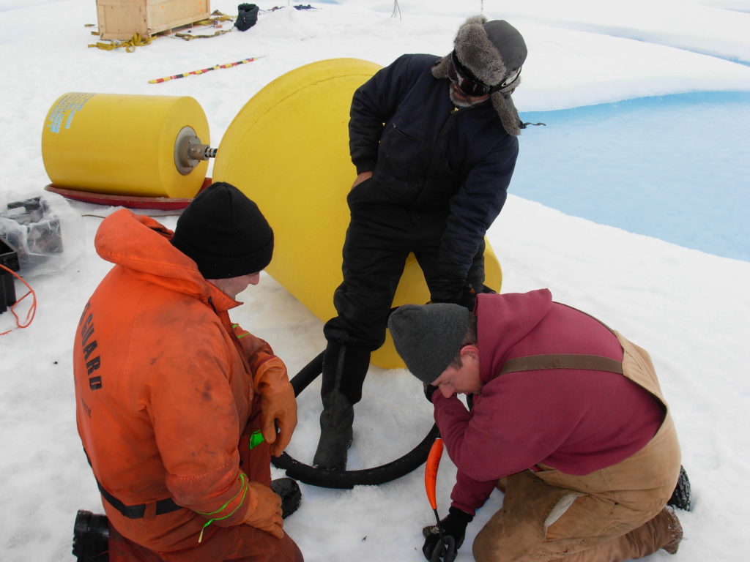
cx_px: 375
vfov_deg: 37.7
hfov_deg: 49.0
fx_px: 823
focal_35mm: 38
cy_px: 281
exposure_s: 1/395
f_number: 4.9
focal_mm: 6.3
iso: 79
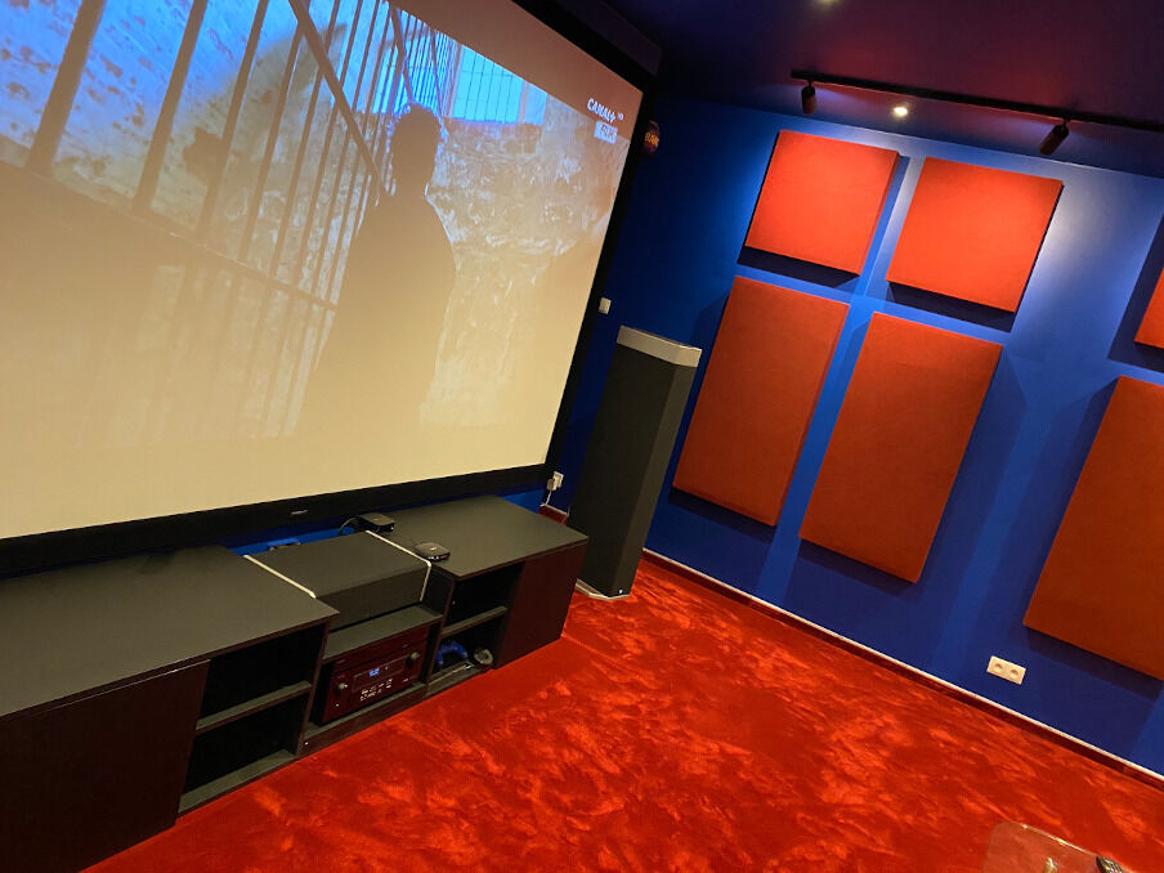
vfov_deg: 53.1
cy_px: 436
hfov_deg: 67.3
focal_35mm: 26
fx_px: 874
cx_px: 582
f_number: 1.8
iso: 500
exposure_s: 1/33
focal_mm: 4.25
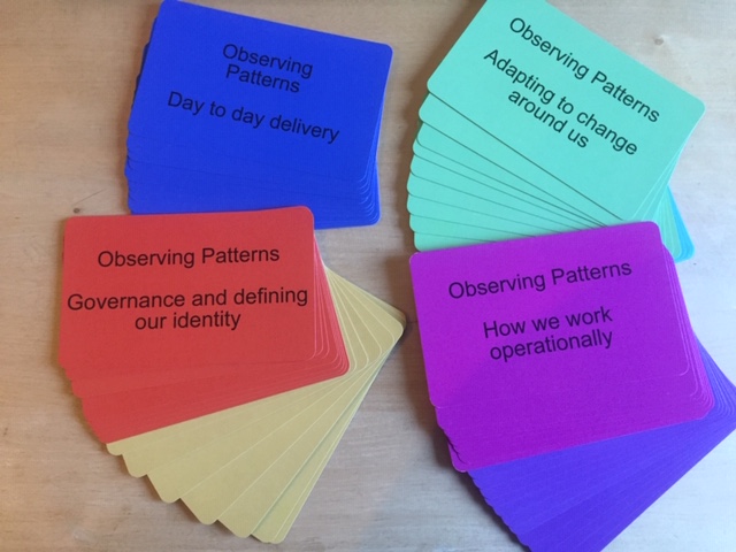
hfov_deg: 61.7
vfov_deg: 48.2
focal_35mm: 29
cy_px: 276
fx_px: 617
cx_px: 368
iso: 250
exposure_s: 1/33
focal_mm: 4.15
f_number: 2.2
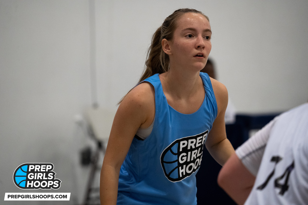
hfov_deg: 7.6
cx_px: 154
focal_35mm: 272
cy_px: 102
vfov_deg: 5.1
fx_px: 2323
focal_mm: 271.5
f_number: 6.3
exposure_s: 1/320
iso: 6400
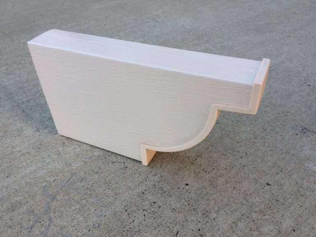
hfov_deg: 61.7
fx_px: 265
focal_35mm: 29
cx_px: 158
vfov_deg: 48.2
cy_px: 118
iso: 32
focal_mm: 4.15
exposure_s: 1/149
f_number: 2.2
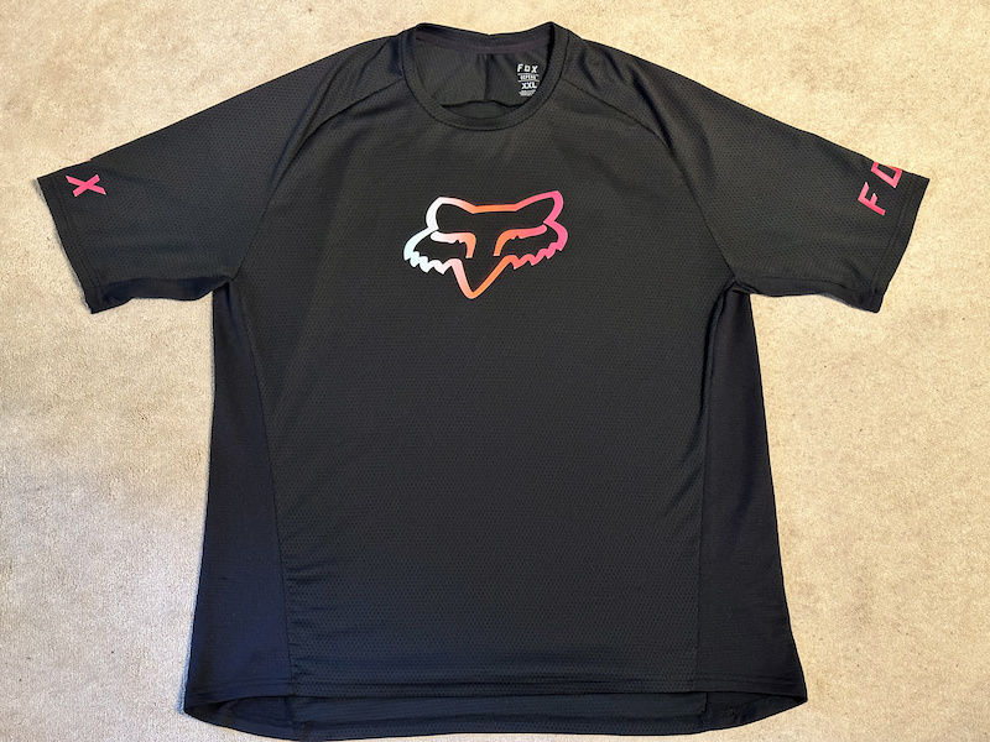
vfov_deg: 30.3
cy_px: 371
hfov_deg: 39.7
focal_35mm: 48
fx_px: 1373
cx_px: 495
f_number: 1.78
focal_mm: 6.86
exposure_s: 1/30
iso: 400
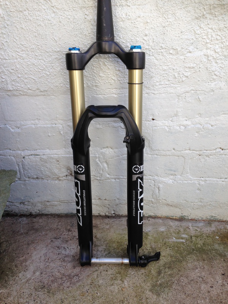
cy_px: 152
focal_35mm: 33
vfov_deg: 55.4
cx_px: 114
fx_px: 290
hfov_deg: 42.9
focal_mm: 4.12
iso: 50
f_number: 2.4
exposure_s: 1/284
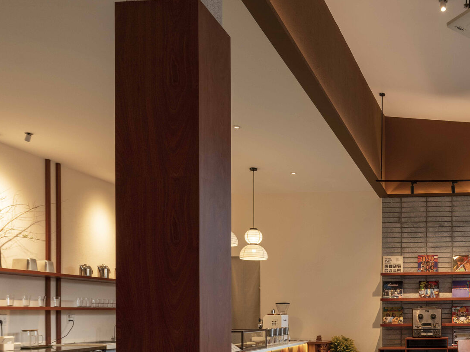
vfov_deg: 39.0
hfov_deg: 48.0
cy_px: 314
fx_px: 462
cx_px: 428
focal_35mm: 34
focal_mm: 16
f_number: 8
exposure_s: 1/30
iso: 200
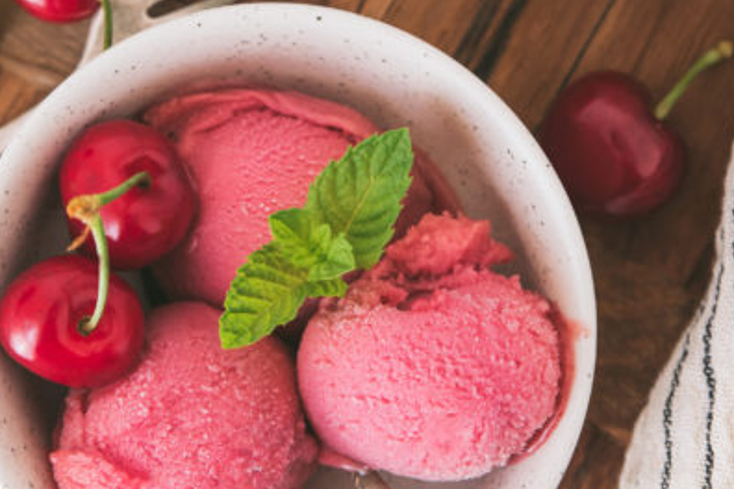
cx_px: 378
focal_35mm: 150
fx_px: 3058
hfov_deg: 13.7
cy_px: 43
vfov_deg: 9.1
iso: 200
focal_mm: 58
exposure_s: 1/25
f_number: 4
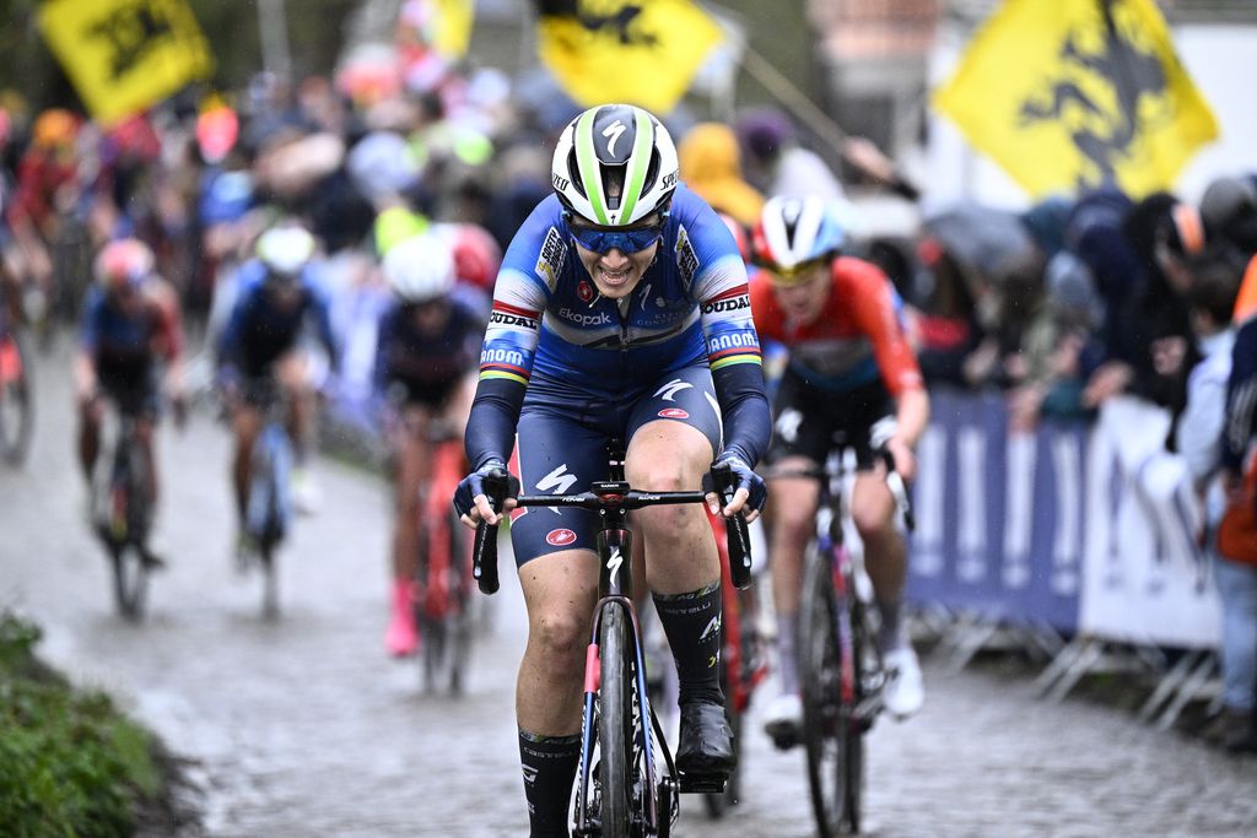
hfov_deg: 5.2
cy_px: 419
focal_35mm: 400
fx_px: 13968
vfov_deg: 3.4
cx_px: 628
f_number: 5.6
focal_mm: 400
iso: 3200
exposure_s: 1/1000
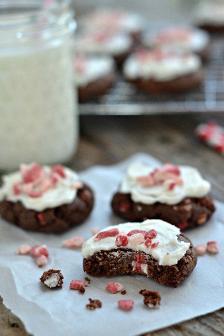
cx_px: 112
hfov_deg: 18.2
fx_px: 700
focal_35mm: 75
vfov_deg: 27.0
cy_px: 168
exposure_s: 1/640
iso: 1250
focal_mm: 50
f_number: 3.2
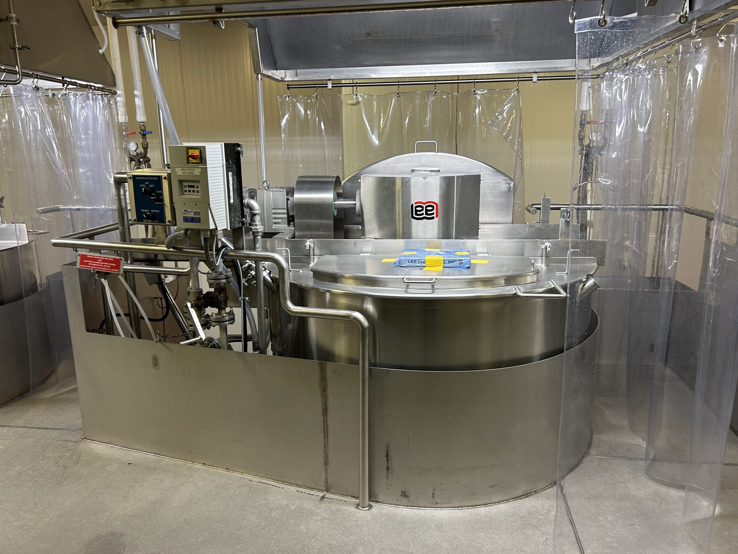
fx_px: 554
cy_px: 277
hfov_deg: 67.3
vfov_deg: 53.1
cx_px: 369
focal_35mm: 26
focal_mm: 5.7
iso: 100
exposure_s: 1/60
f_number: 1.5
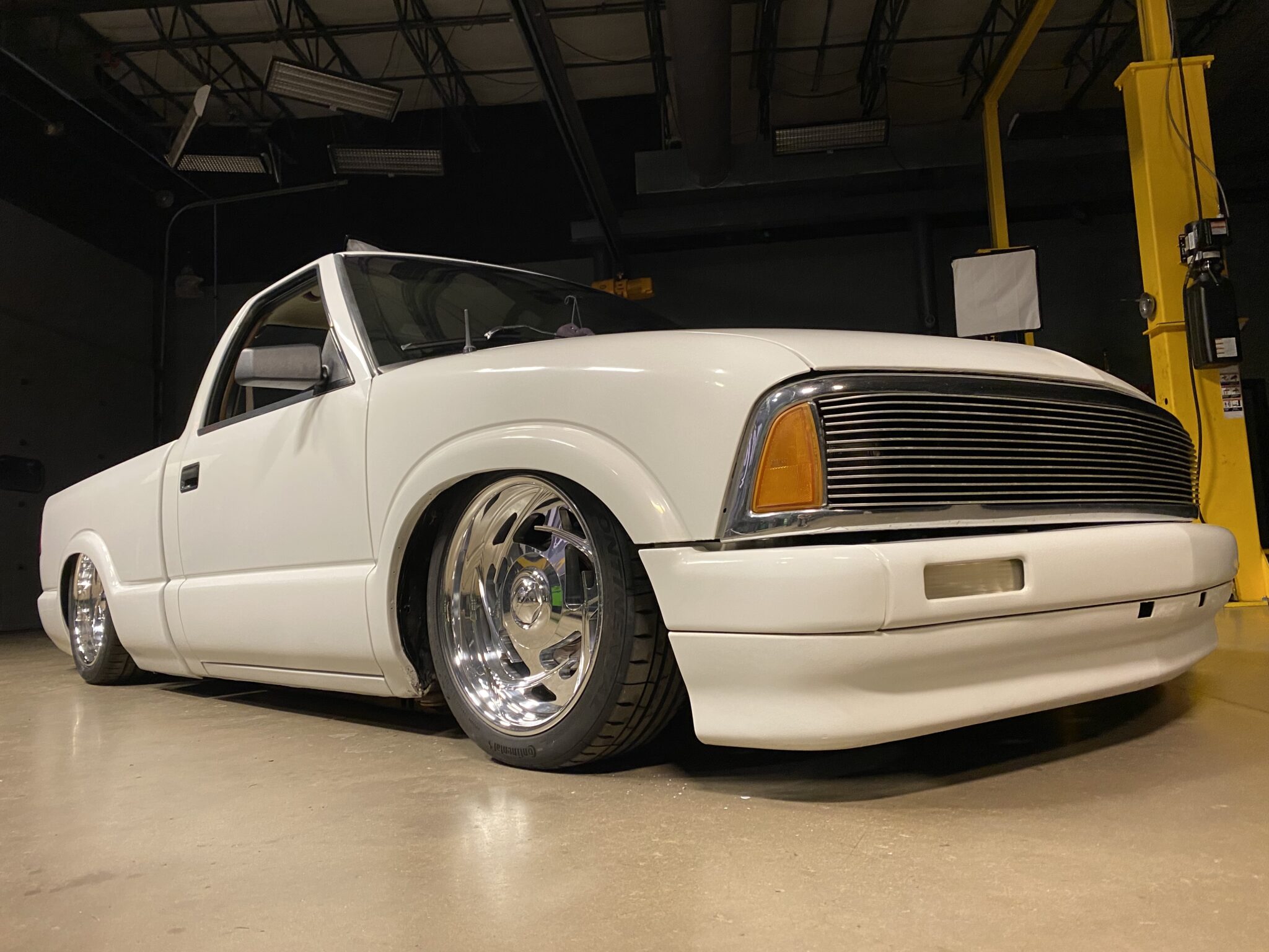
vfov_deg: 53.1
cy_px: 476
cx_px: 634
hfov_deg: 67.3
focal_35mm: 26
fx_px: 953
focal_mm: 4.25
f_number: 1.8
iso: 250
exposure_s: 1/60
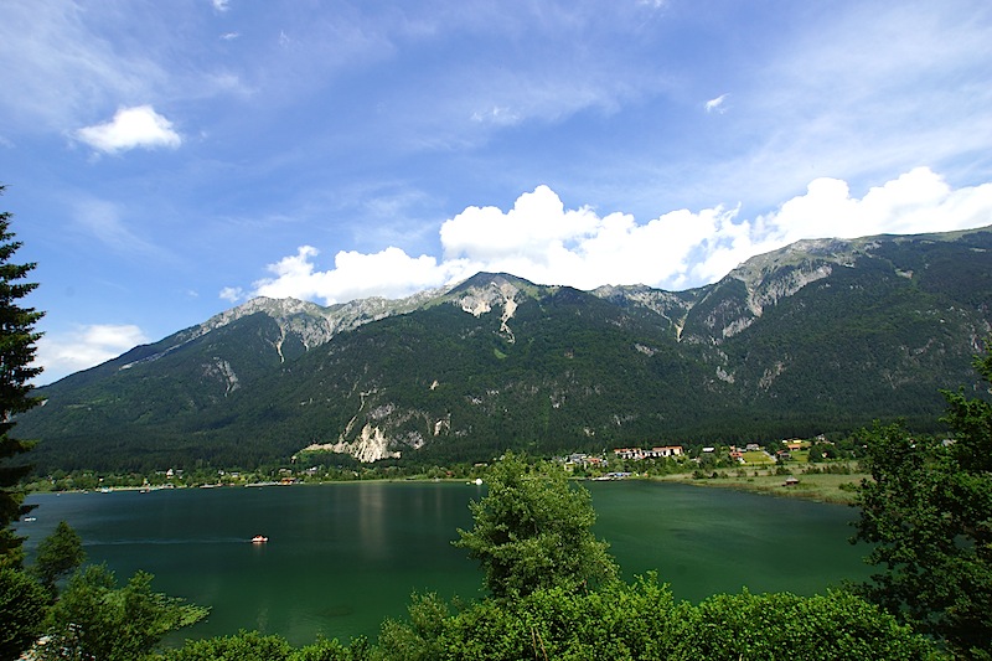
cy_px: 330
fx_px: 496
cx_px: 496
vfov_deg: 67.4
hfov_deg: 90.0
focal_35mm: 18
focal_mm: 12
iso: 100
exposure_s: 1/125
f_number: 13
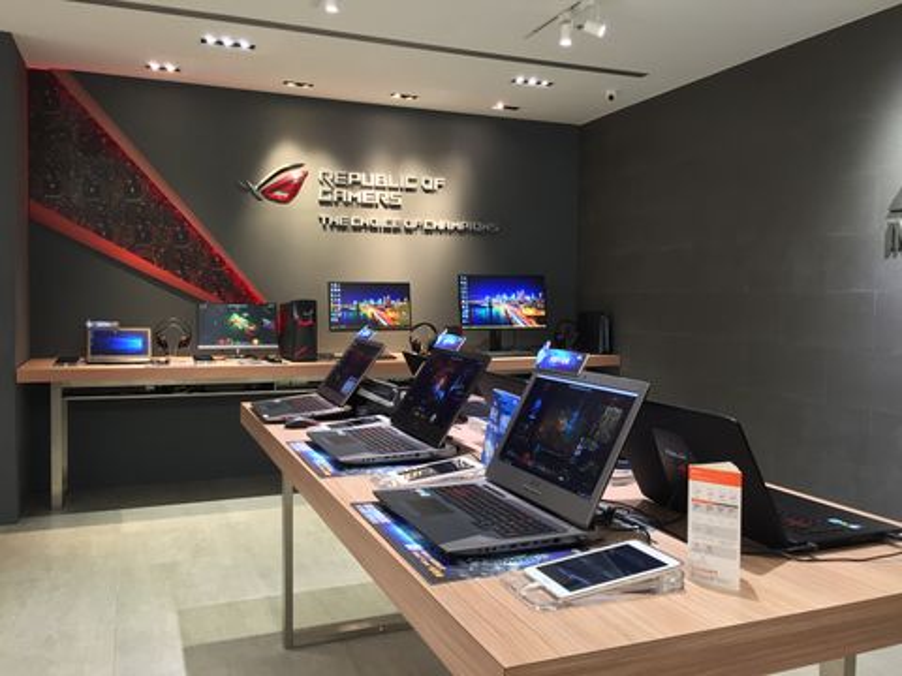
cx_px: 451
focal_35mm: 29
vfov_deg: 48.2
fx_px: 756
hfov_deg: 61.7
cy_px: 338
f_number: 2.2
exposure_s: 1/30
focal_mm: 4.15
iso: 125
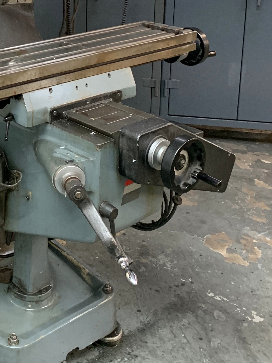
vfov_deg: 31.6
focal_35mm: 57
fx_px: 597
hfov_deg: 24.1
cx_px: -24
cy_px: 14
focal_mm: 4.25
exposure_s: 1/60
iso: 250
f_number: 1.8
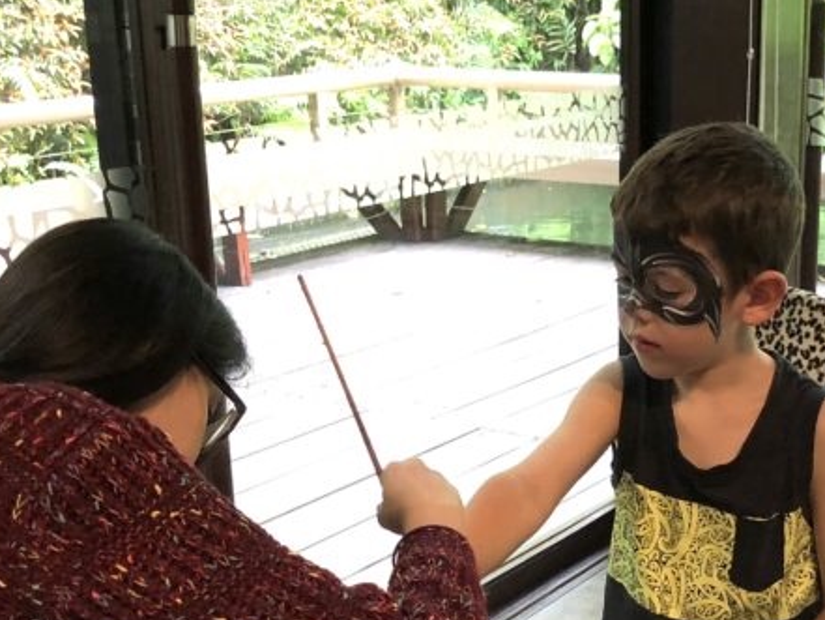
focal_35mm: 65
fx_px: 1550
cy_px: 495
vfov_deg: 22.3
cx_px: 608
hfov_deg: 29.4
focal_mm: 4
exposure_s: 1/25
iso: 32
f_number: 1.8
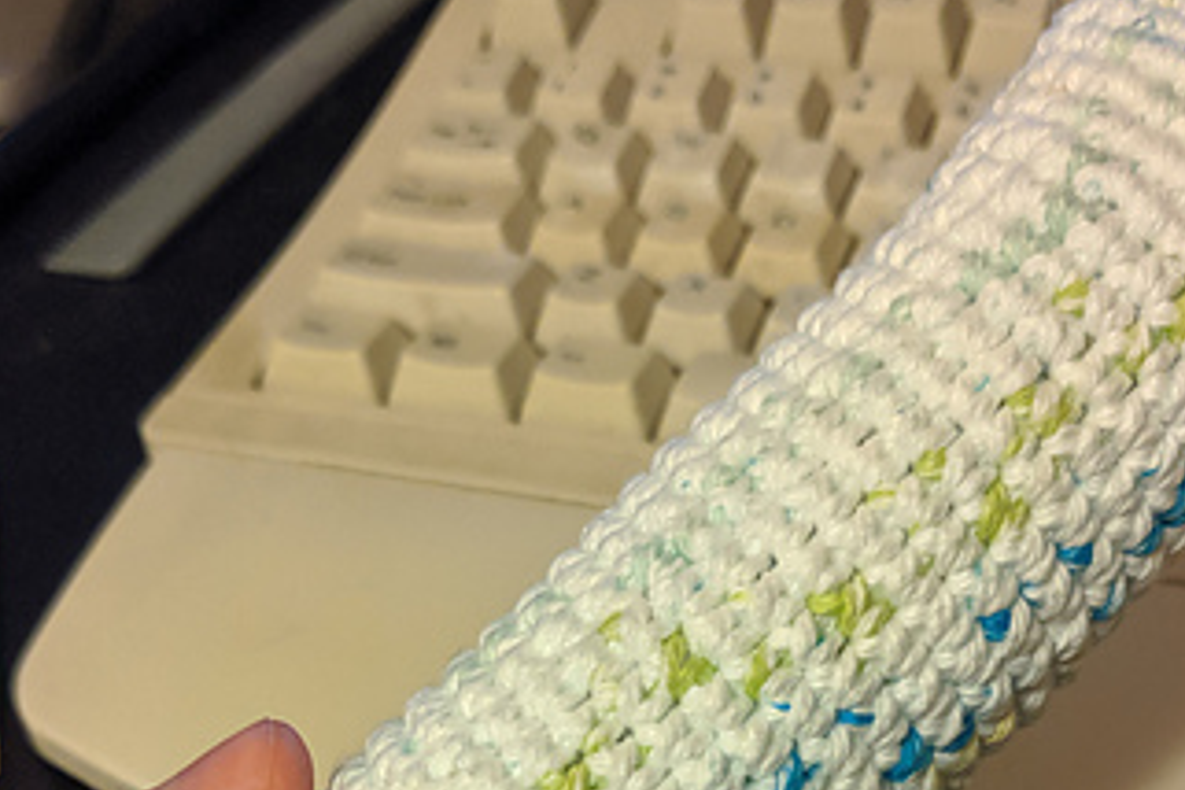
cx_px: 668
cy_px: 805
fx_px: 1843
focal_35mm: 56
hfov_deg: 35.6
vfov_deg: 23.1
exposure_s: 1/24
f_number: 1.8
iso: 913
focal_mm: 4.44
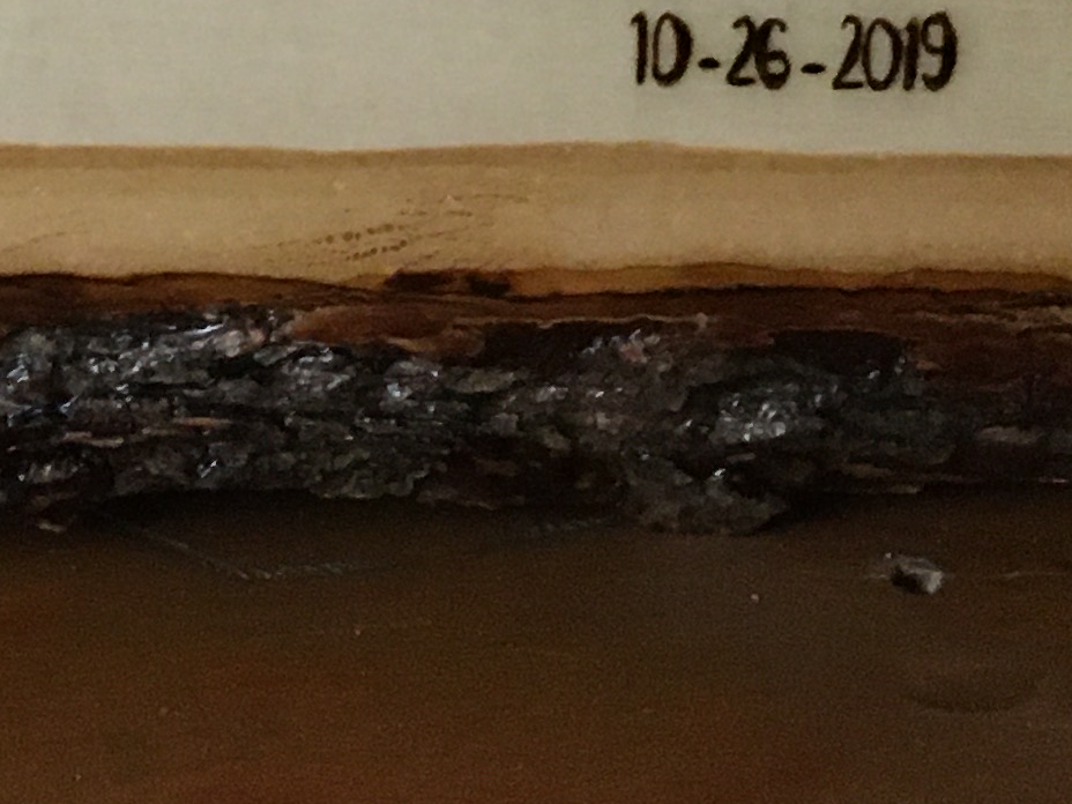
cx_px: -37
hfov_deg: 15.3
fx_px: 3902
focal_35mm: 126
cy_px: -873
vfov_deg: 10.6
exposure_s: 1/24
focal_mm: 4.15
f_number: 2.2
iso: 200
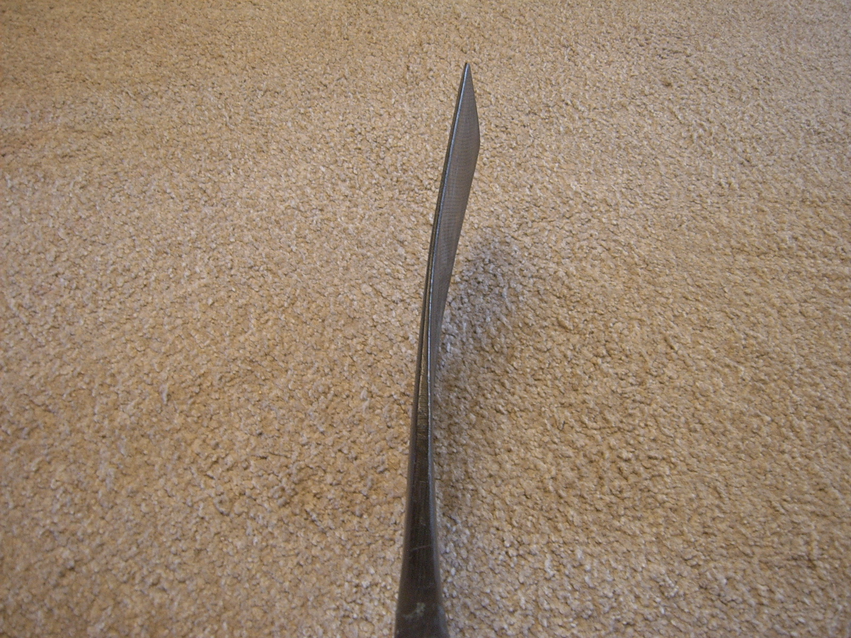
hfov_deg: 52.6
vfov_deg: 40.7
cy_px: 319
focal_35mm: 35
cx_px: 426
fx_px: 860
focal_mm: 5.8
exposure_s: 1/6
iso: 100
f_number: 2.8
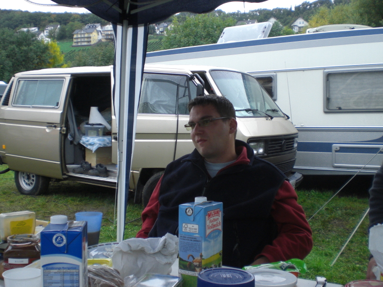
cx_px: 192
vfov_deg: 37.7
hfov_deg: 49.0
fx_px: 420
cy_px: 144
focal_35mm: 38
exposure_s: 1/80
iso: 100
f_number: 3.1
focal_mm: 6.3
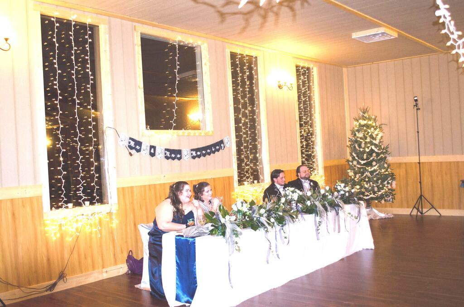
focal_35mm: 36
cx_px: 232
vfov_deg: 36.7
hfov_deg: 53.2
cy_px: 154
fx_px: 463
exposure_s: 1/60
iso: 2000
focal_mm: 24
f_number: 4
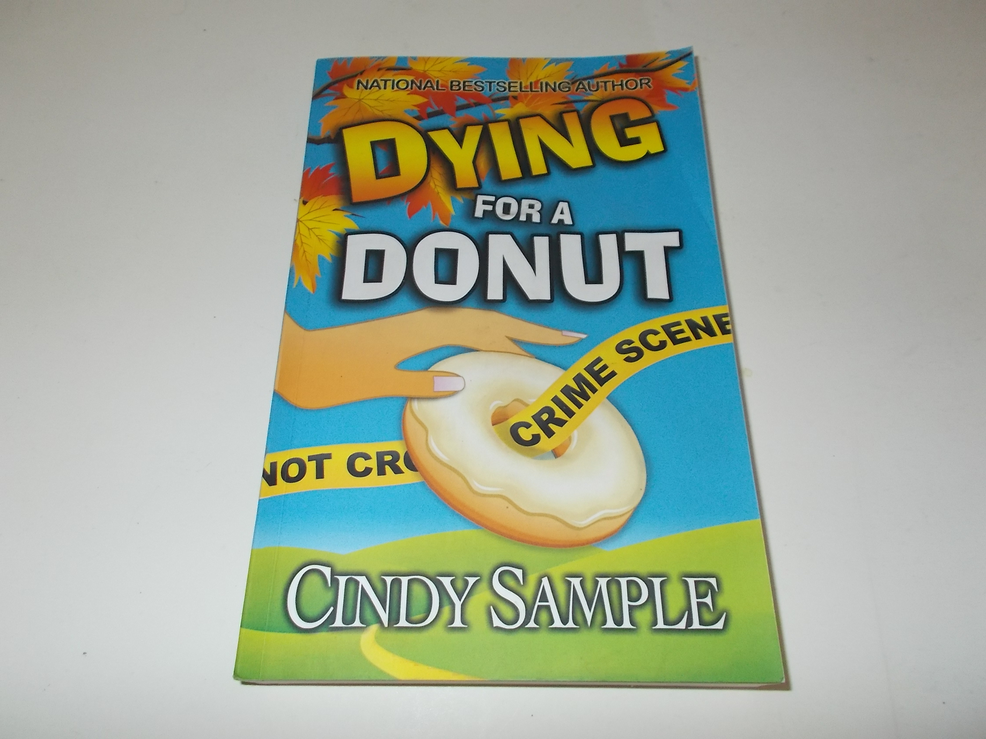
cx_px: 493
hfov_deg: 67.3
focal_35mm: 26
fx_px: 741
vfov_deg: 53.1
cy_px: 370
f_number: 3.2
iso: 200
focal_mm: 4.6
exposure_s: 1/25
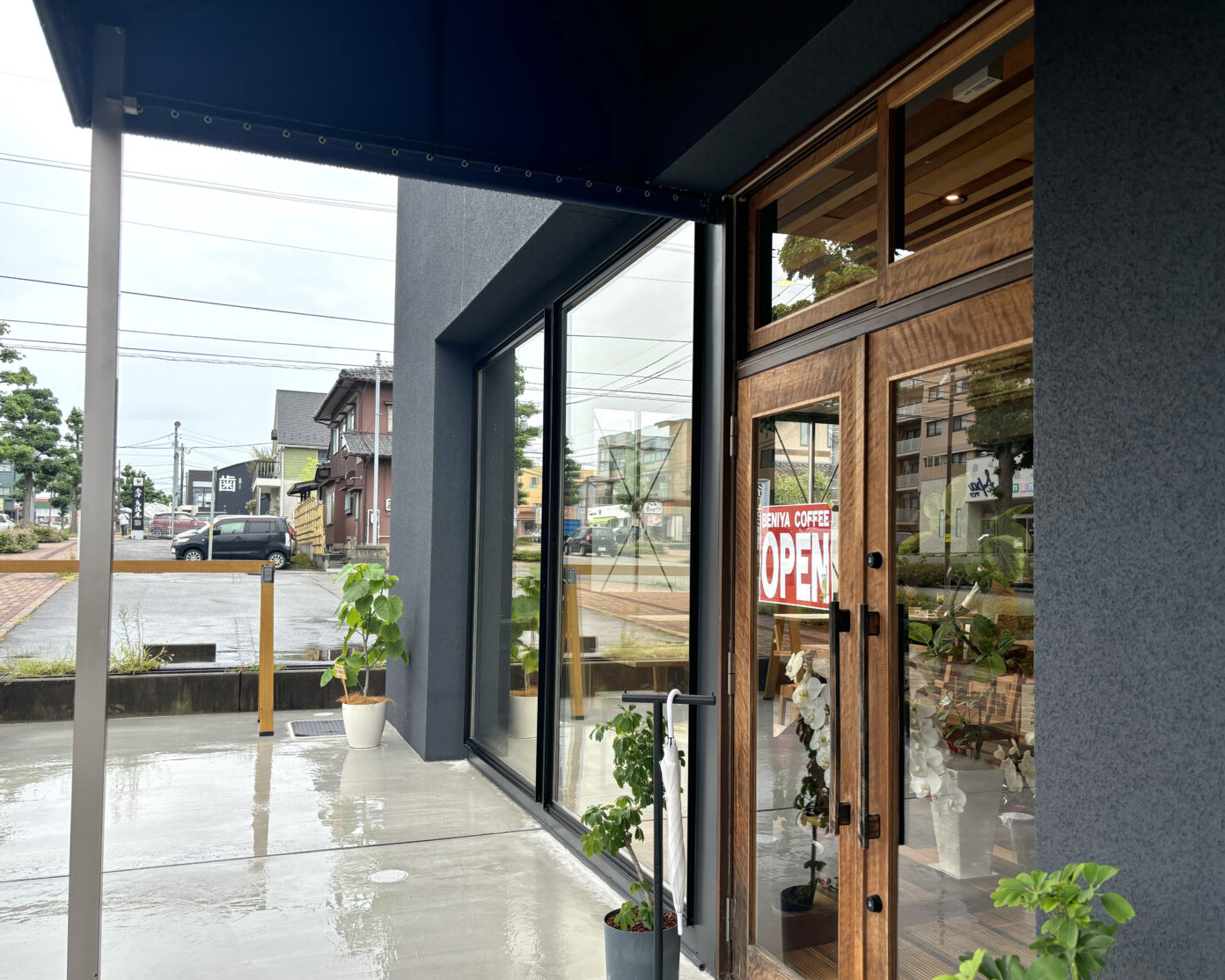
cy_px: 504
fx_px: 1015
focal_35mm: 28
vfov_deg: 51.5
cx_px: 644
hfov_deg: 62.2
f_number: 1.6
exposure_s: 1/510
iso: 50
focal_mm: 5.96
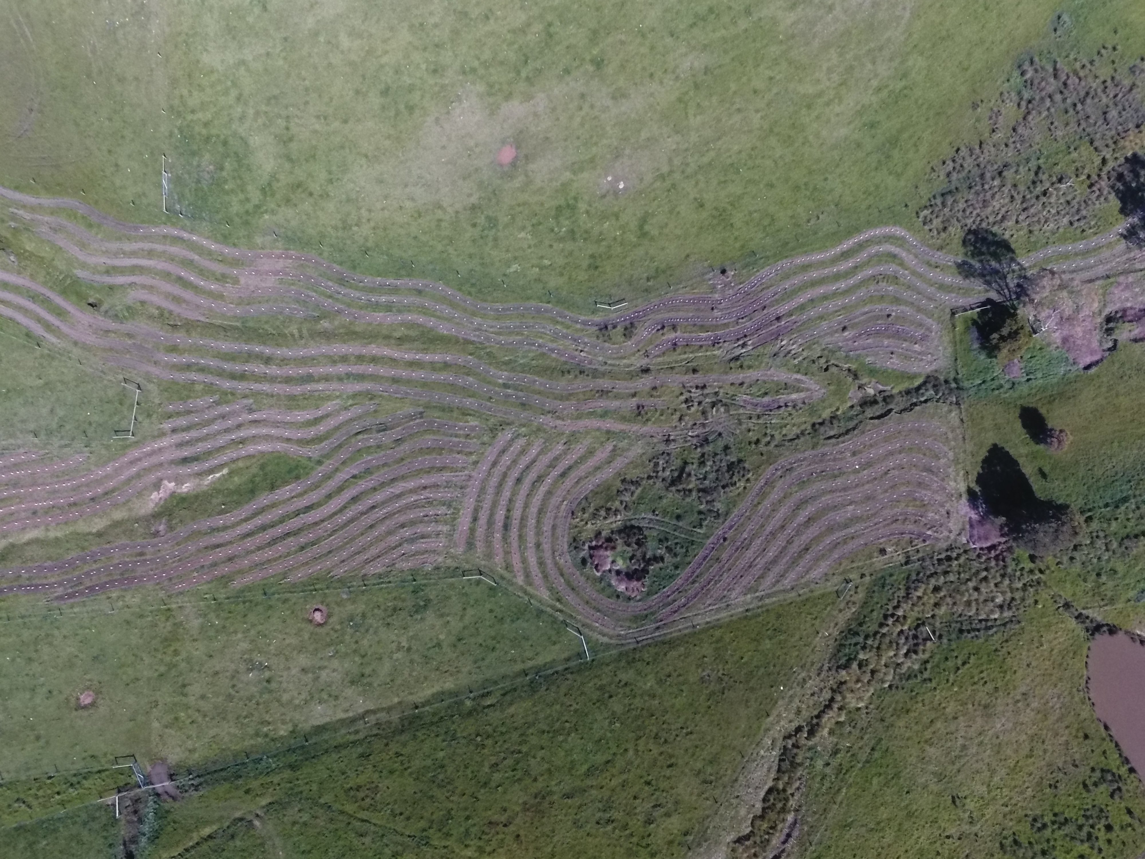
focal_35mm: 20
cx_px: 572
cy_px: 430
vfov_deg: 66.0
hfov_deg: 81.7
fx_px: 662
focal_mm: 3.61
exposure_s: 1/6410
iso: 1600
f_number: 2.8
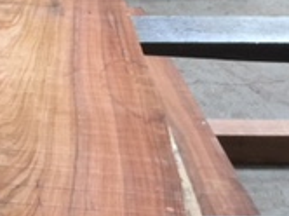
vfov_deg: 13.2
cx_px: -129
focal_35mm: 112
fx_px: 934
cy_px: 106
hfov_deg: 16.3
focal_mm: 4.15
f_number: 2.2
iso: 40
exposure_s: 1/15
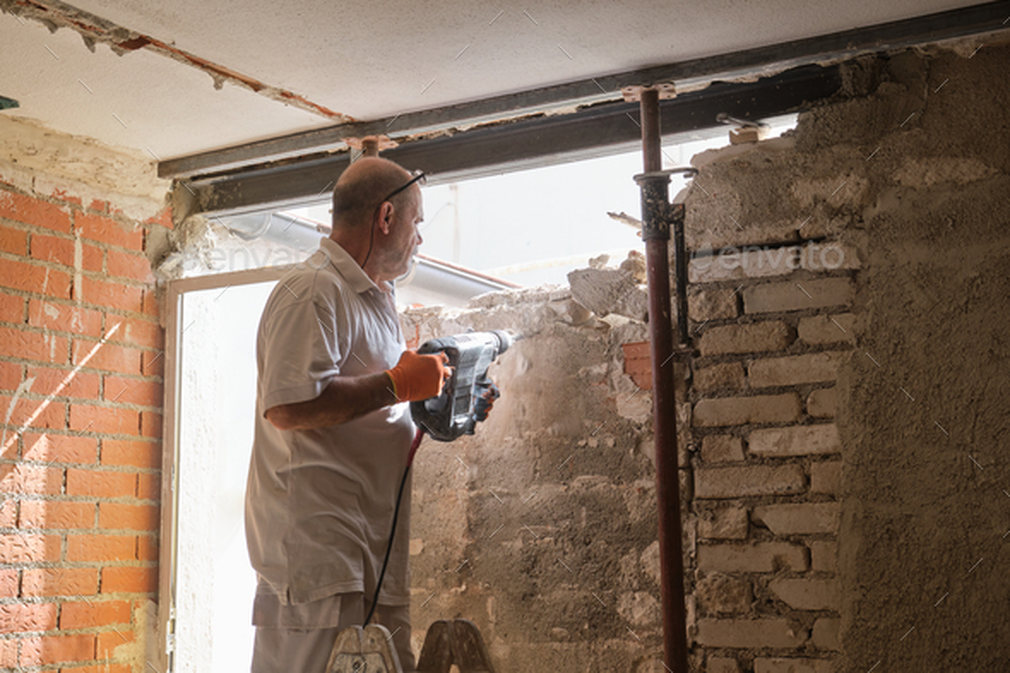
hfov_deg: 41.1
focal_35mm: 48
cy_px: 336
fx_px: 1346
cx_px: 505
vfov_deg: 28.1
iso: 160
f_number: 4.5
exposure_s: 1/125
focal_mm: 32.1
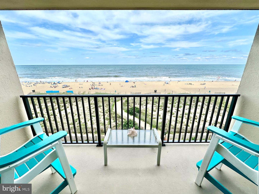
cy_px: 97
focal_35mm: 14
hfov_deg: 102.1
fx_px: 105
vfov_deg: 85.7
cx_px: 130
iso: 40
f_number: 2.2
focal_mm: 2.22
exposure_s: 1/1103
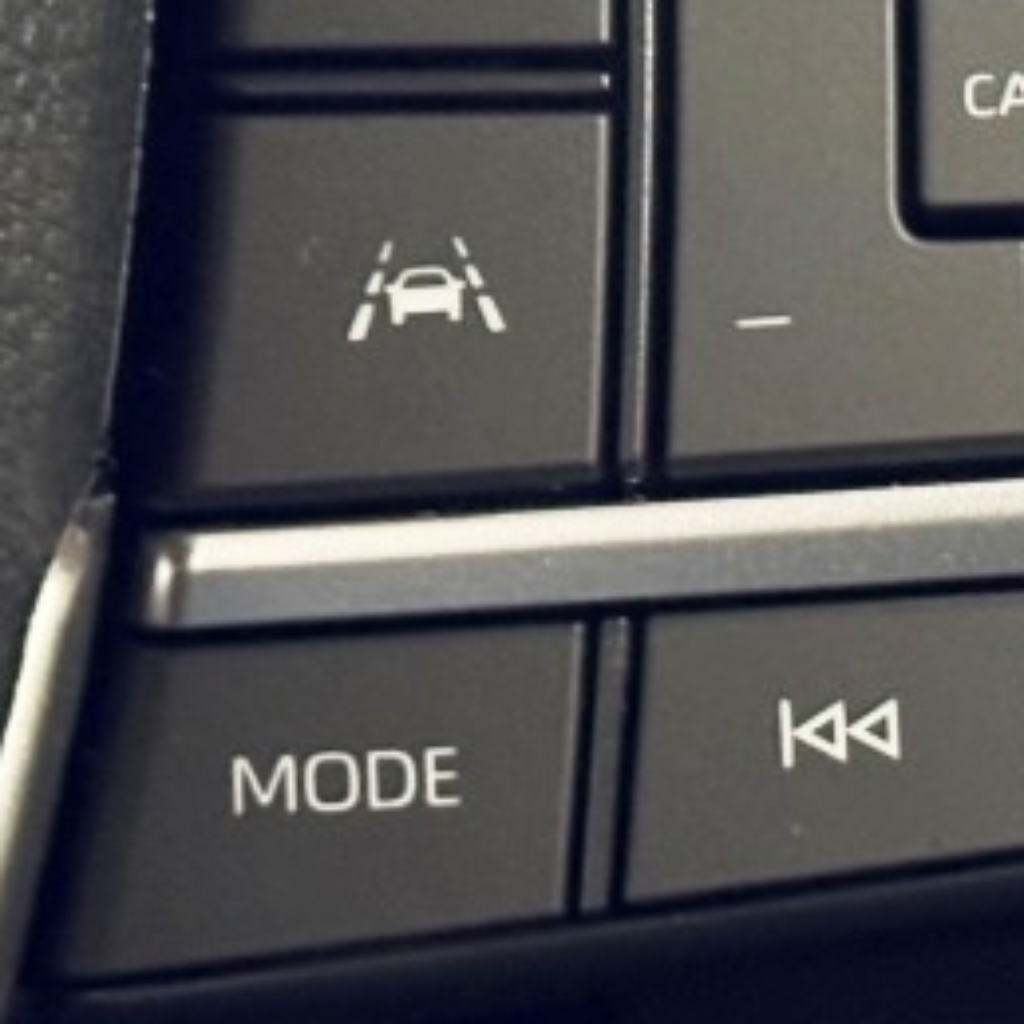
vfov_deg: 10.3
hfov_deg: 10.3
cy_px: 79
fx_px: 5623
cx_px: 1107
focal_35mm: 168
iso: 640
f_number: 1.78
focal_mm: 6.86
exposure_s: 1/30
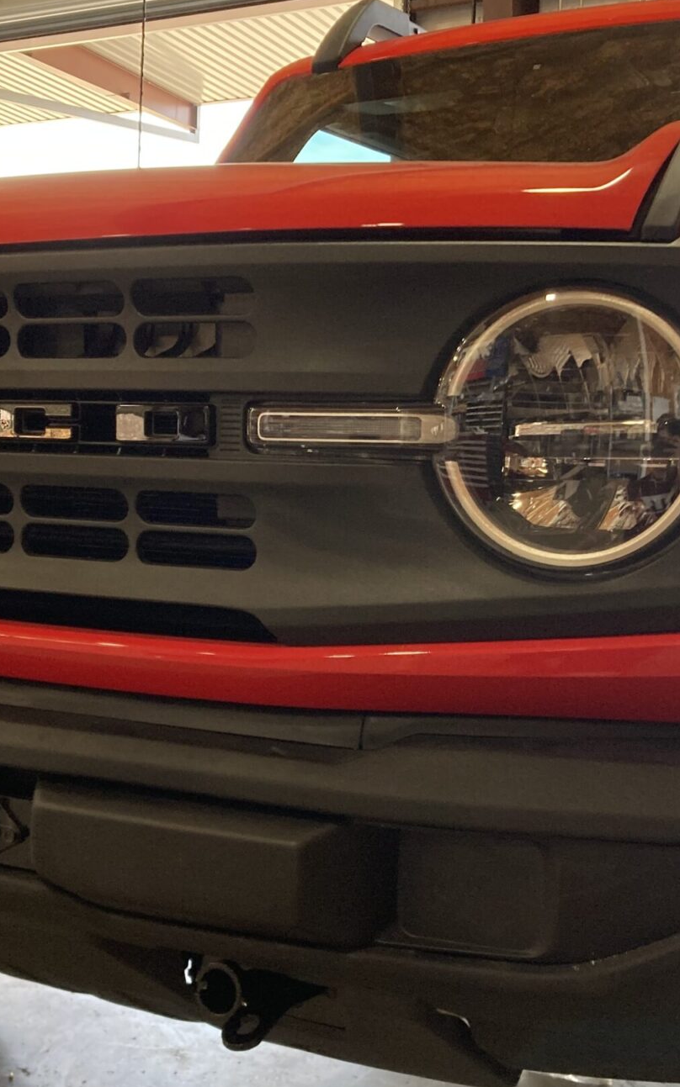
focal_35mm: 47
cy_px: 615
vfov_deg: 42.6
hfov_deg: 27.4
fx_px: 1394
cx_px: 398
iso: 64
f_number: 1.8
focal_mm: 3.99
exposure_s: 1/121
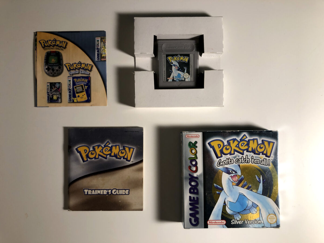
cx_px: 162
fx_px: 262
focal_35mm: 28
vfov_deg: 49.7
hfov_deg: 63.4
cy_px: 122
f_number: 1.8
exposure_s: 1/33
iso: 40
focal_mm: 3.99
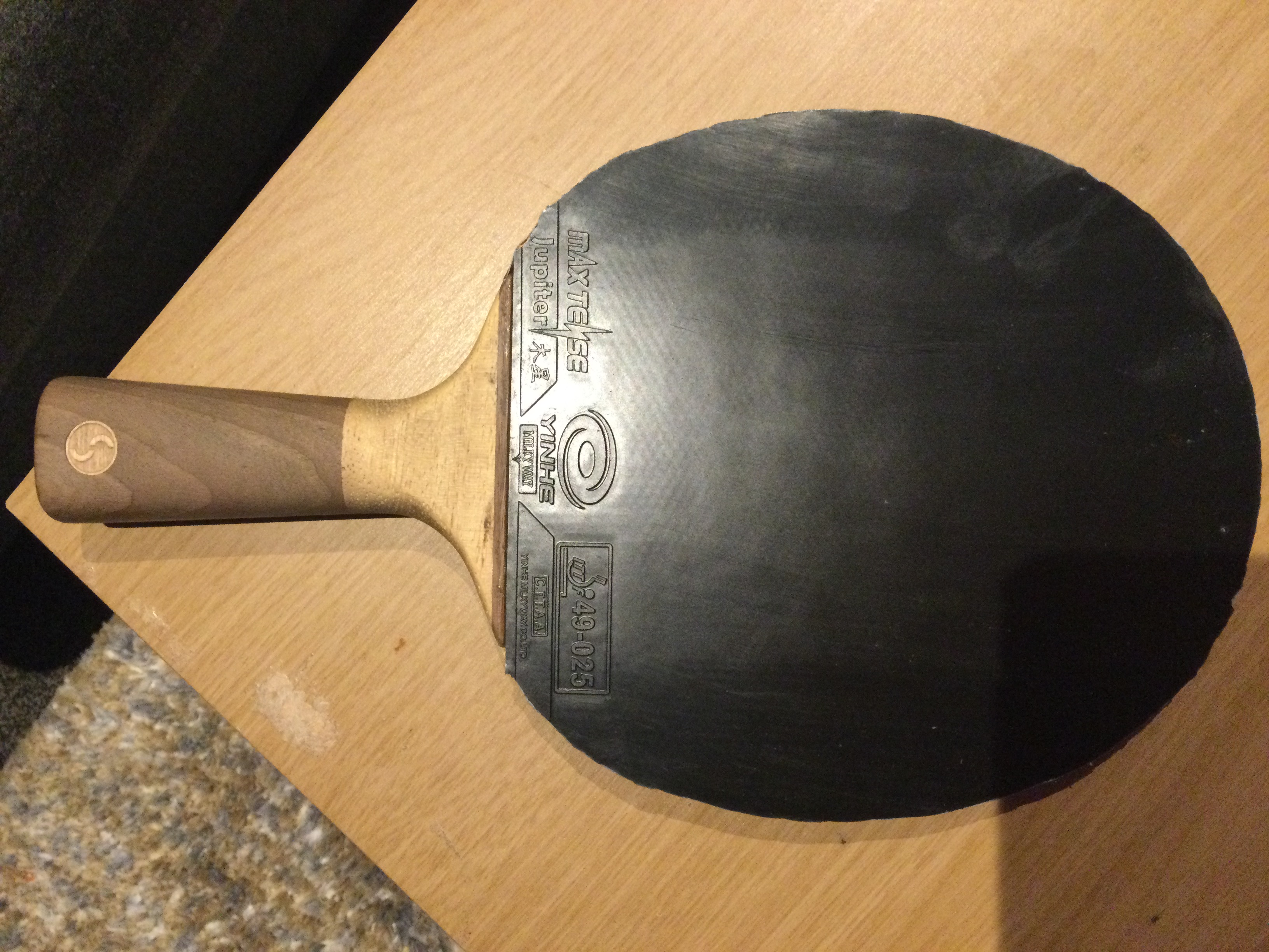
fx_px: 1136
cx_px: 634
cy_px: 476
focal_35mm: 31
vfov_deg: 45.4
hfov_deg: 58.4
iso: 250
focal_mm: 3.3
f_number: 2.4
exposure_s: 1/17
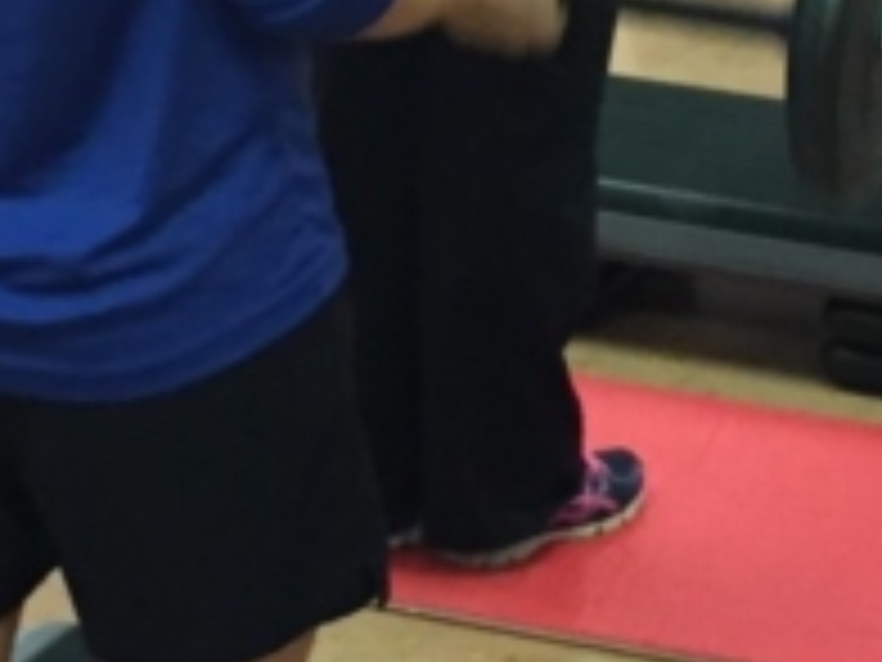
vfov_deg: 9.3
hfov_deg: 12.4
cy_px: 14
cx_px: 767
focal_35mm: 158
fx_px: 4026
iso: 250
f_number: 2.2
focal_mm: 4.15
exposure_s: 1/24
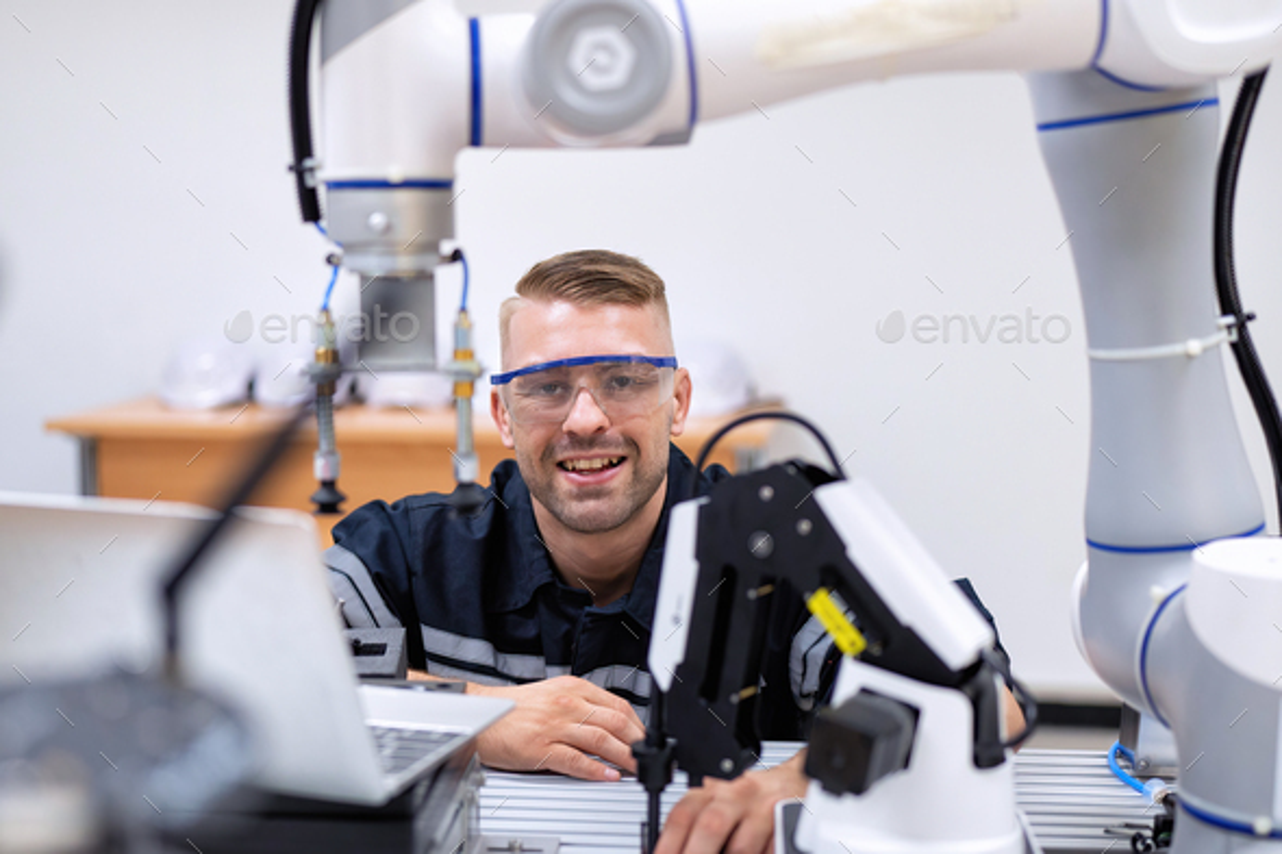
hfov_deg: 38.2
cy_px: 427
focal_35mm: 52
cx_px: 641
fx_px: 1851
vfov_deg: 26.0
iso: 1000
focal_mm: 35
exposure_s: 1/800
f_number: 1.4
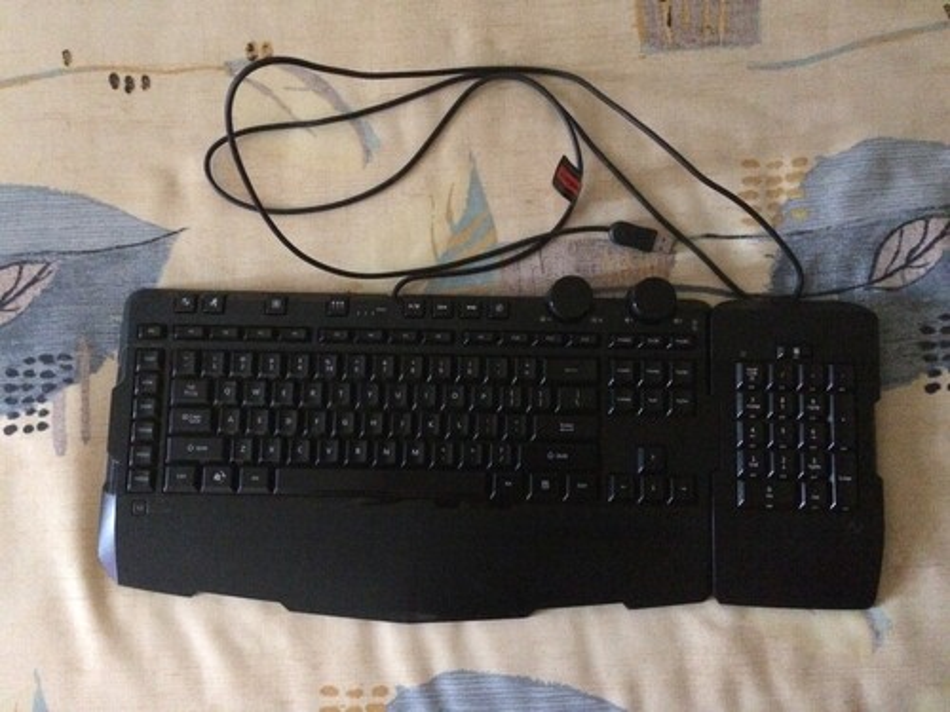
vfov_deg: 48.2
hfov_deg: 61.7
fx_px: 796
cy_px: 356
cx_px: 475
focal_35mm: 29
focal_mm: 4.15
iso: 1000
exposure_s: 1/17
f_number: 2.2
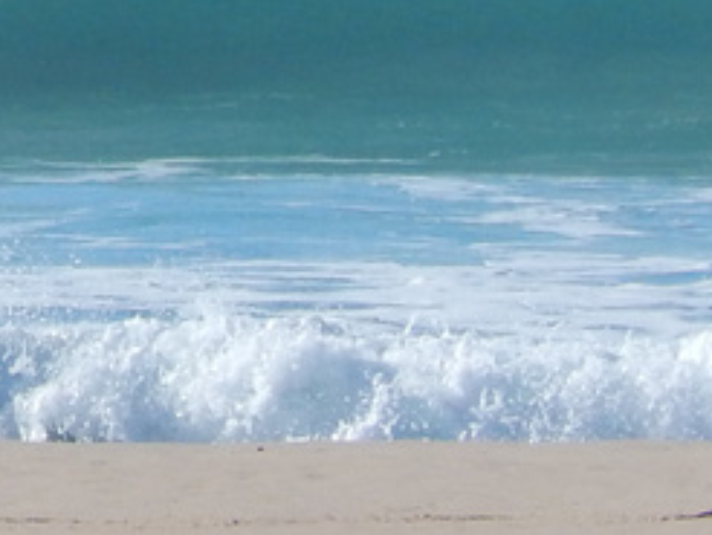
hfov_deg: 0.8
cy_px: -298
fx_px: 51760
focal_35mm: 2514
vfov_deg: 0.6
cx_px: -993
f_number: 5.7
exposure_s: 1/800
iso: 125
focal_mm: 76.4
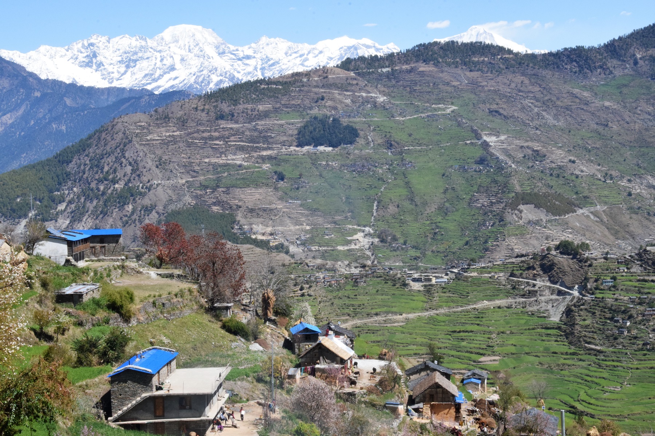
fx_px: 1228
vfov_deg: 20.2
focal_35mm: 68
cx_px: 328
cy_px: 218
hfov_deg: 29.9
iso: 2000
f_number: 32
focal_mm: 45
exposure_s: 1/320
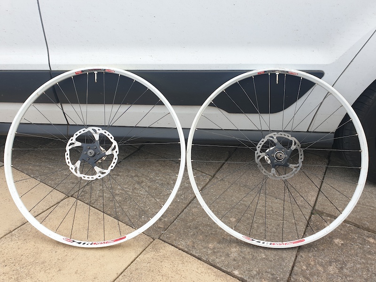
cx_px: 188
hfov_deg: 67.3
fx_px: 282
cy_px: 141
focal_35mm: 26
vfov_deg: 53.1
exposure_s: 1/149
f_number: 2.4
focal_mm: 4.3
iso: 50
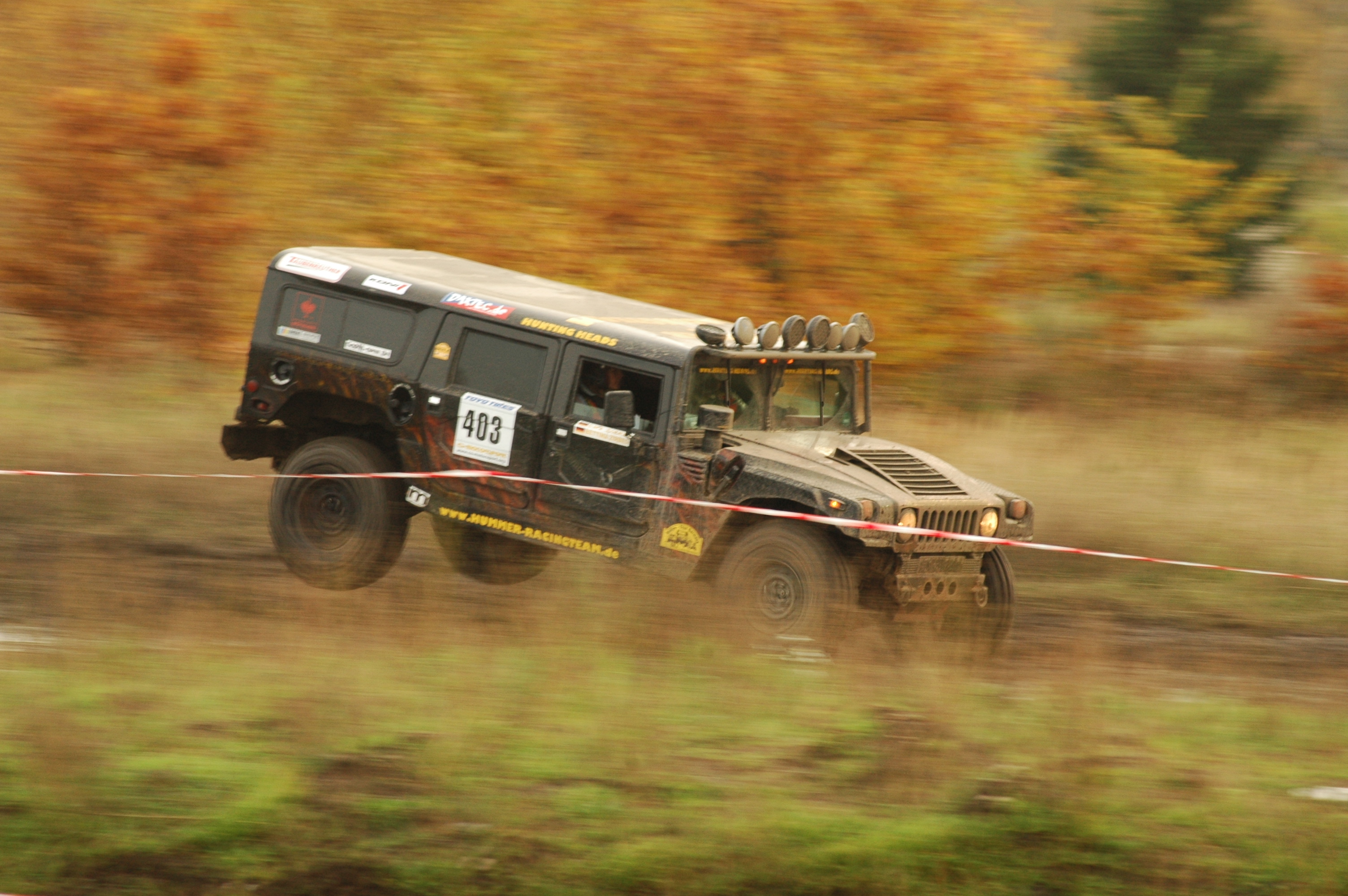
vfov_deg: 5.4
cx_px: 674
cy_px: 448
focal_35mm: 255
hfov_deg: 8.1
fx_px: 9540
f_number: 9
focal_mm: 170
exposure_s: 1/60
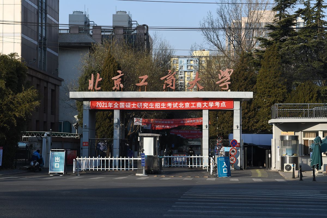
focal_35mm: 75
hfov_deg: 27.0
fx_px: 681
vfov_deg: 18.2
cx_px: 164
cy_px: 109
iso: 400
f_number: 5
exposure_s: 1/2000
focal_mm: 50
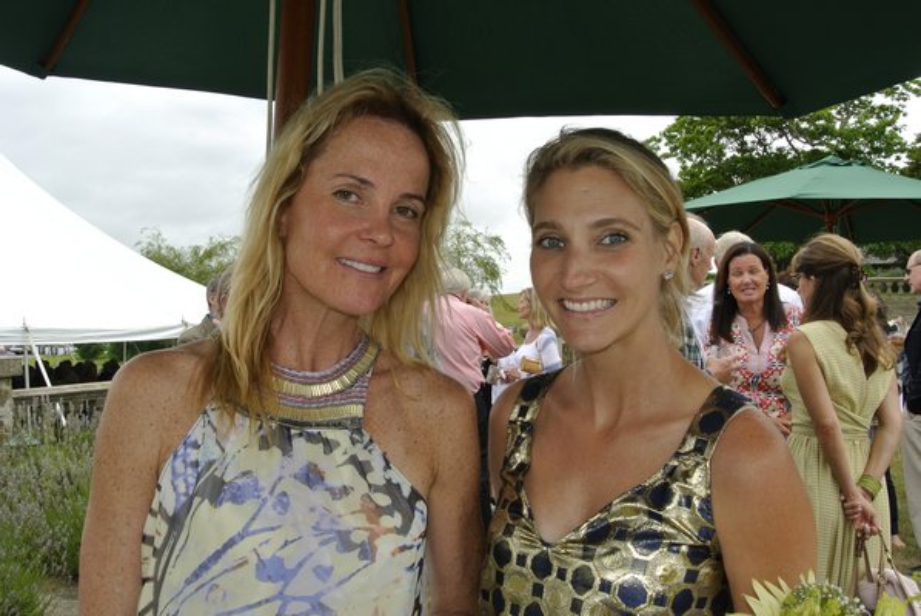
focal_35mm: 32
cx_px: 460
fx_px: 819
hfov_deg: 58.7
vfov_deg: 41.2
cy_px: 308
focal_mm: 12.2
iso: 100
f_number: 9
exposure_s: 1/60
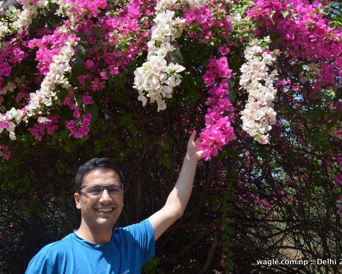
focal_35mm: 41
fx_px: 415
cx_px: 161
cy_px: 137
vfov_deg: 36.5
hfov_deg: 44.8
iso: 180
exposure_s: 1/250
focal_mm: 24
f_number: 8
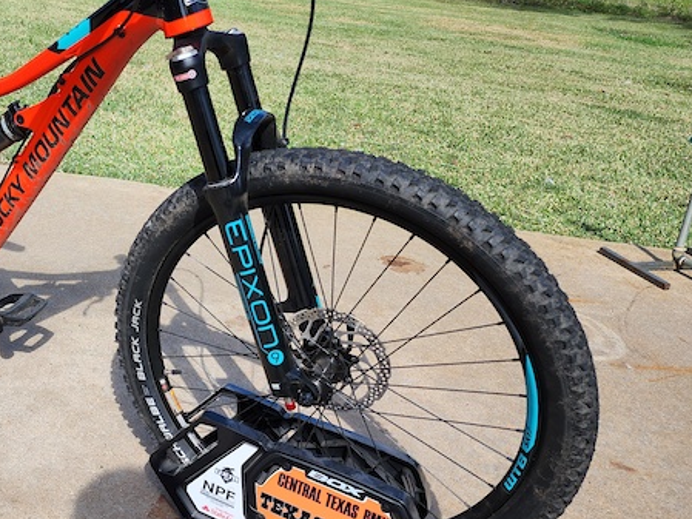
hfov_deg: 43.0
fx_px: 820
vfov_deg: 35.1
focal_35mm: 41
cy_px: 231
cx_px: 109
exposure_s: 1/670
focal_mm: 6.4
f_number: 1.8
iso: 12
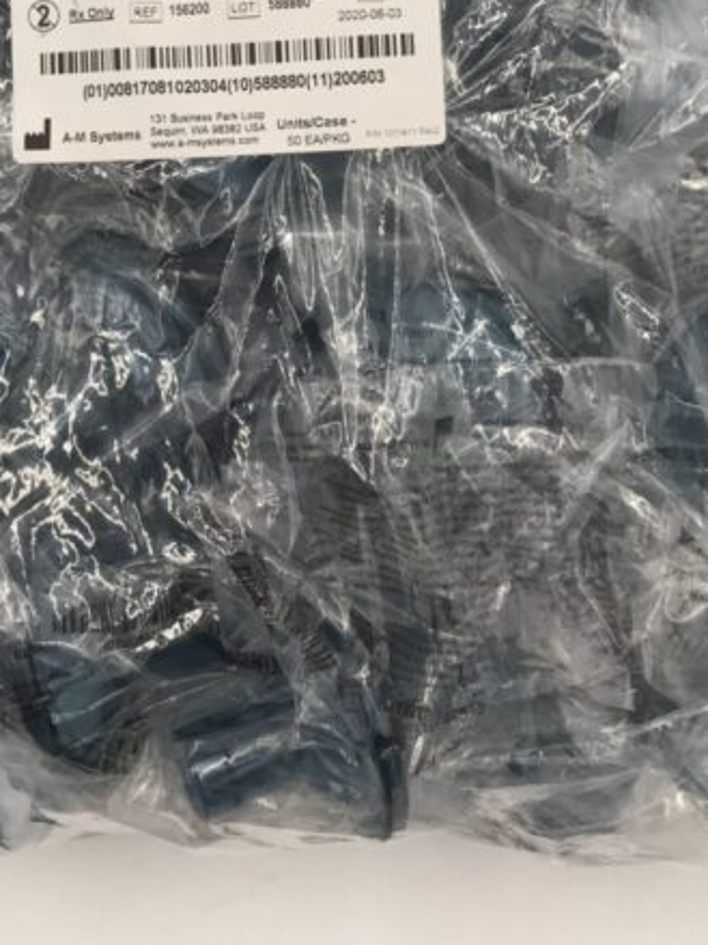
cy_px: 215
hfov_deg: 28.3
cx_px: 228
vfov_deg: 36.5
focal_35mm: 51
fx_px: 1391
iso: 25
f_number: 1.8
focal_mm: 3.99
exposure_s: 1/120
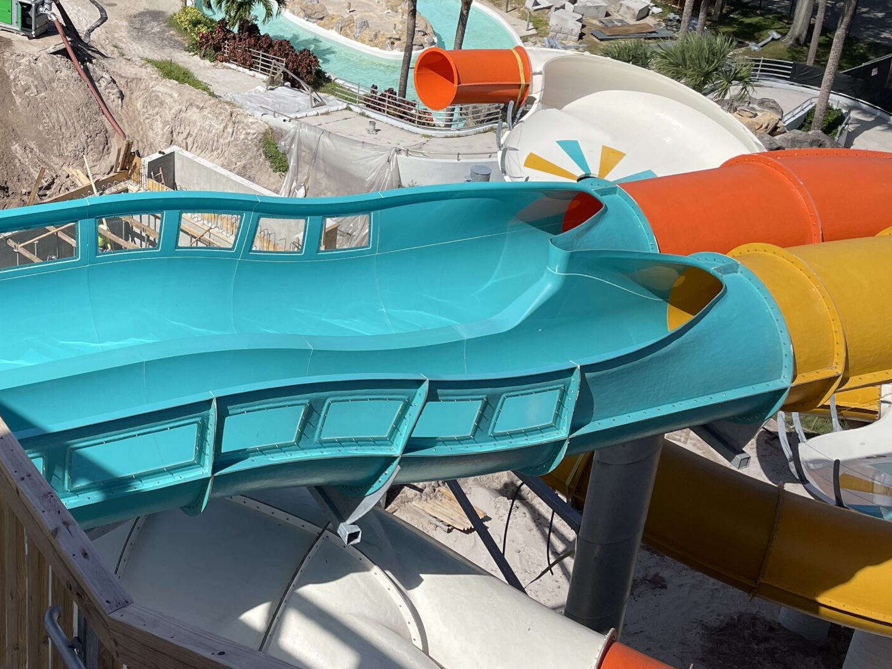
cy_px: 79
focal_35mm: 47
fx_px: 1211
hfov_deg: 38.4
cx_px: 138
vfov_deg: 29.7
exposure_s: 1/4831
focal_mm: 4.2
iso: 32
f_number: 1.6
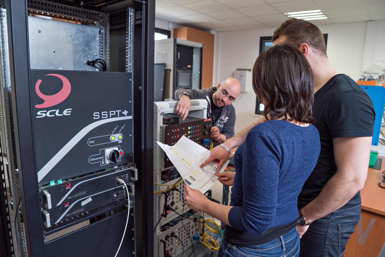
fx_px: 257
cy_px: 128
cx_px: 192
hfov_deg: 73.7
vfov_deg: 53.2
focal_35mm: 24
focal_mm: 24
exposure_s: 1/125
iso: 1600
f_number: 5.6
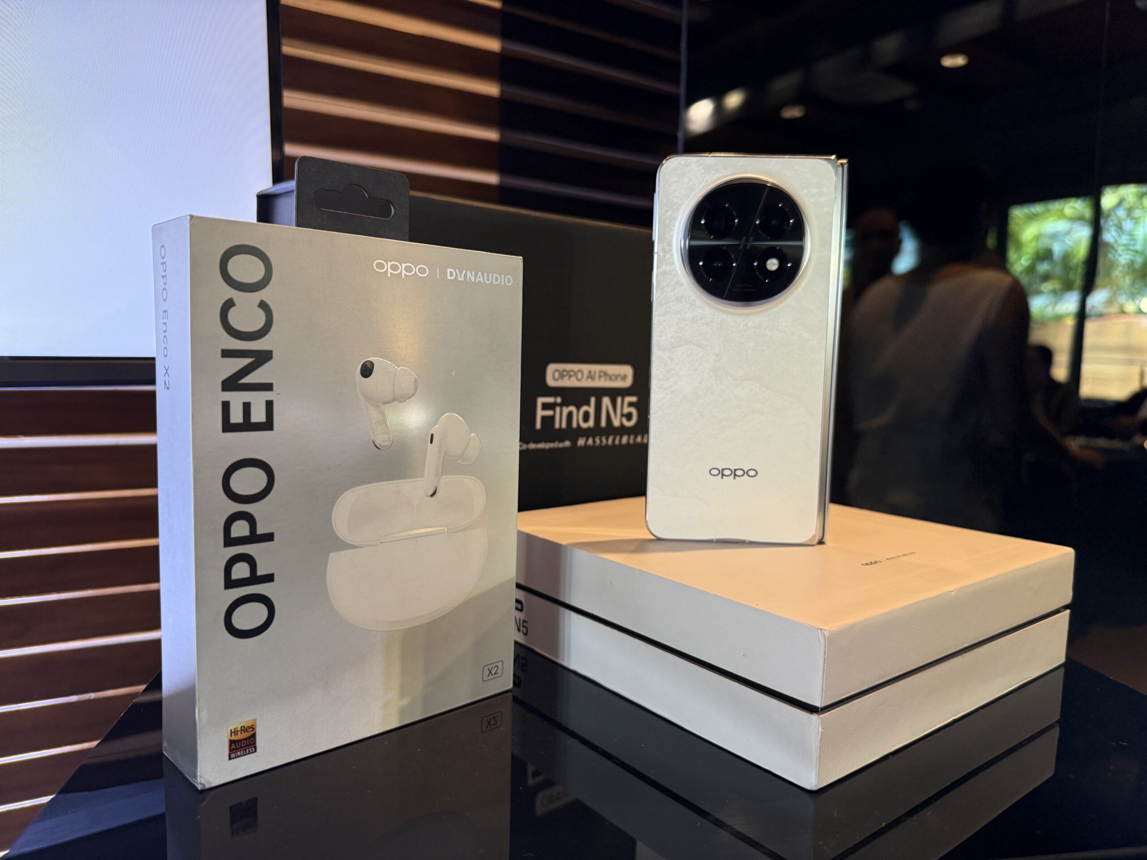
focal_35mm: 24
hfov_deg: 71.6
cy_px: 430
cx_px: 574
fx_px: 795
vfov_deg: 56.8
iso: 200
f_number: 1.78
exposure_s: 1/69
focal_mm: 6.76
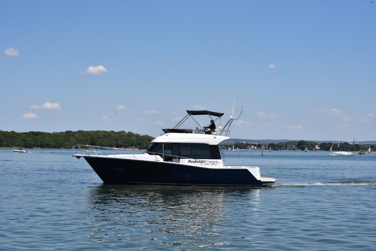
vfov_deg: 19.5
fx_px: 731
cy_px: 126
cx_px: 188
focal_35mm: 70
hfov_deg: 28.8
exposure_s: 1/3200
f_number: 14
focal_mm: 70
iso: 2000
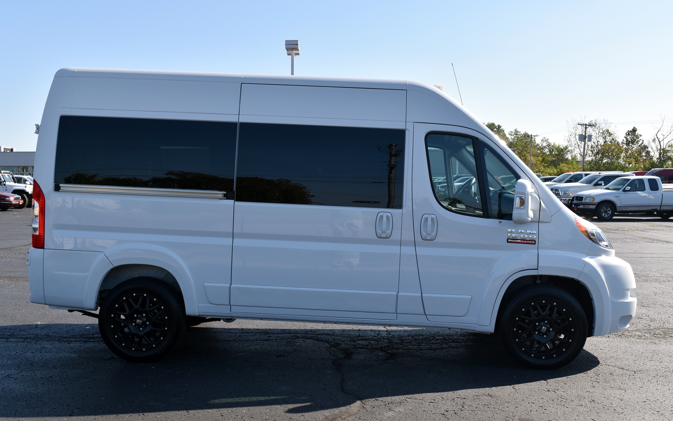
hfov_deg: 50.4
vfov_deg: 32.8
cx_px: 327
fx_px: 715
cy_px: 215
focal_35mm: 39
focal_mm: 24
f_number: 8
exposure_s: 1/250
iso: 250
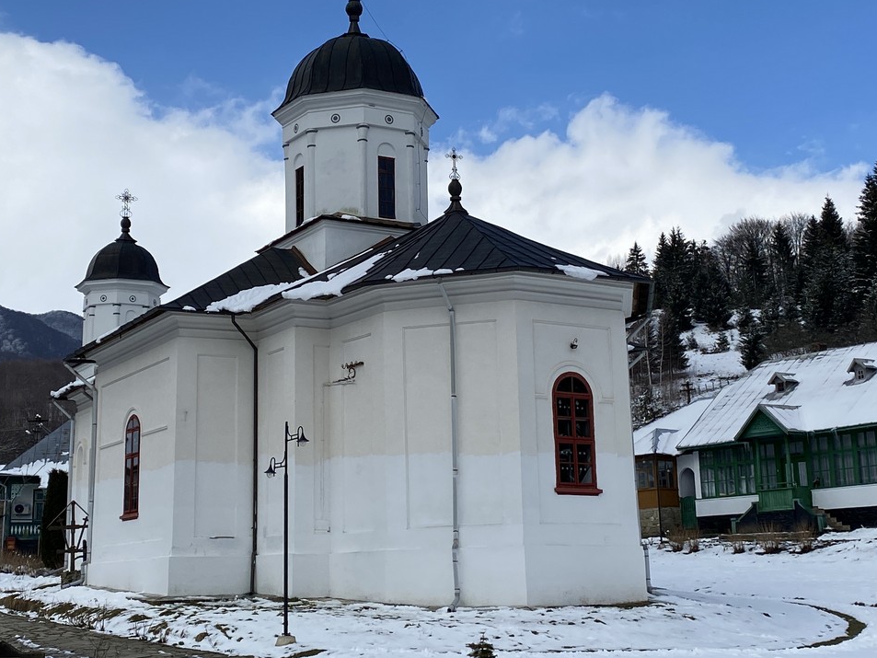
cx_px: 399
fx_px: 1394
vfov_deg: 26.5
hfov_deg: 34.9
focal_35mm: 55
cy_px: 278
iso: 32
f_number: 1.8
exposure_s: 1/5236
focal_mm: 4.25
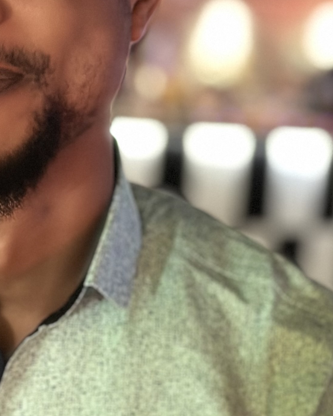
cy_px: 257
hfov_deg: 11.3
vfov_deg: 14.0
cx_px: 115
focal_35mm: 137
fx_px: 1688
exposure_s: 1/17
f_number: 1.78
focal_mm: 6.86
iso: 1000
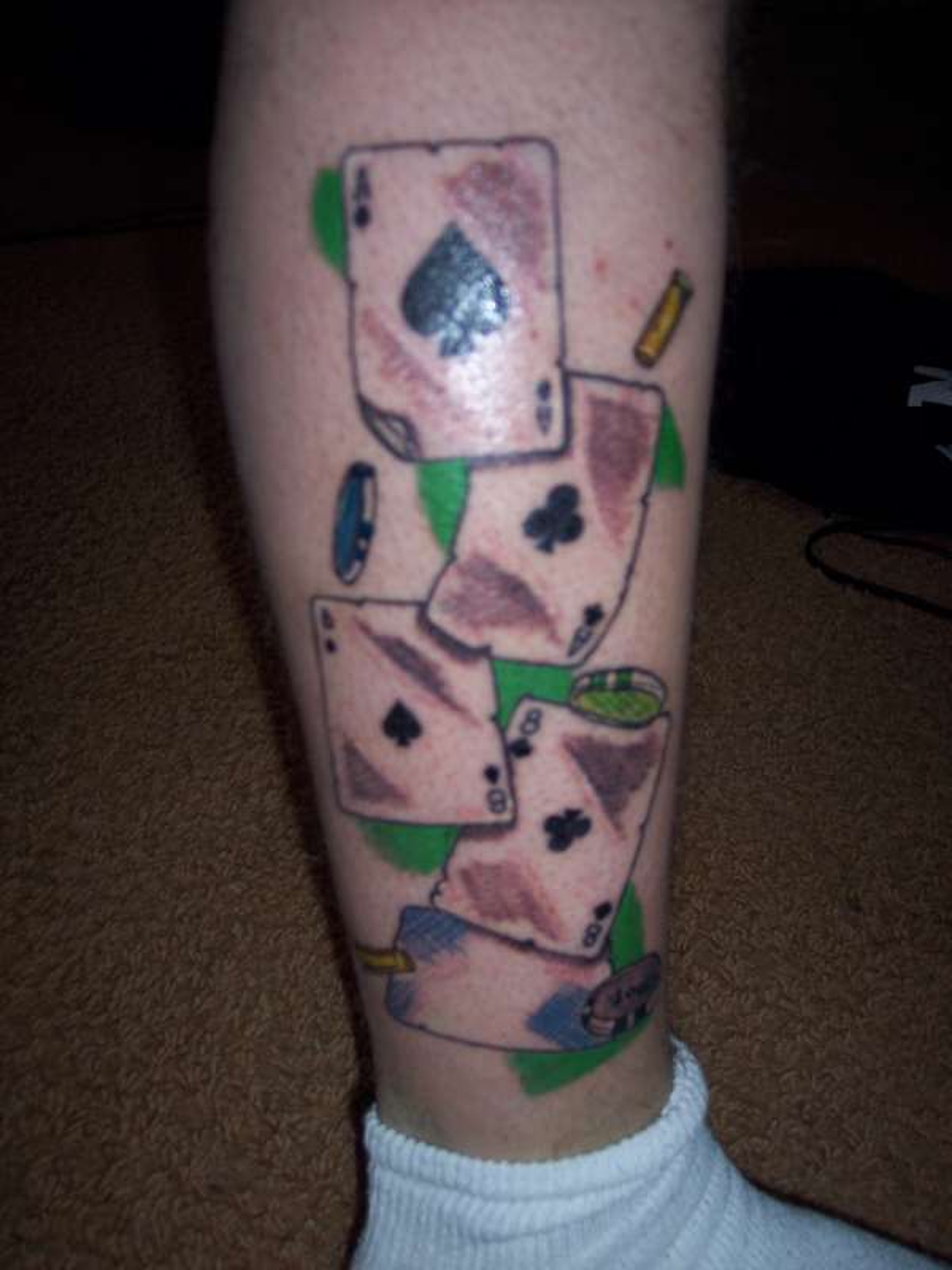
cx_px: 476
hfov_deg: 36.8
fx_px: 1430
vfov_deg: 47.9
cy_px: 635
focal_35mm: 39
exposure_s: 1/60
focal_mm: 8
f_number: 2.8
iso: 100
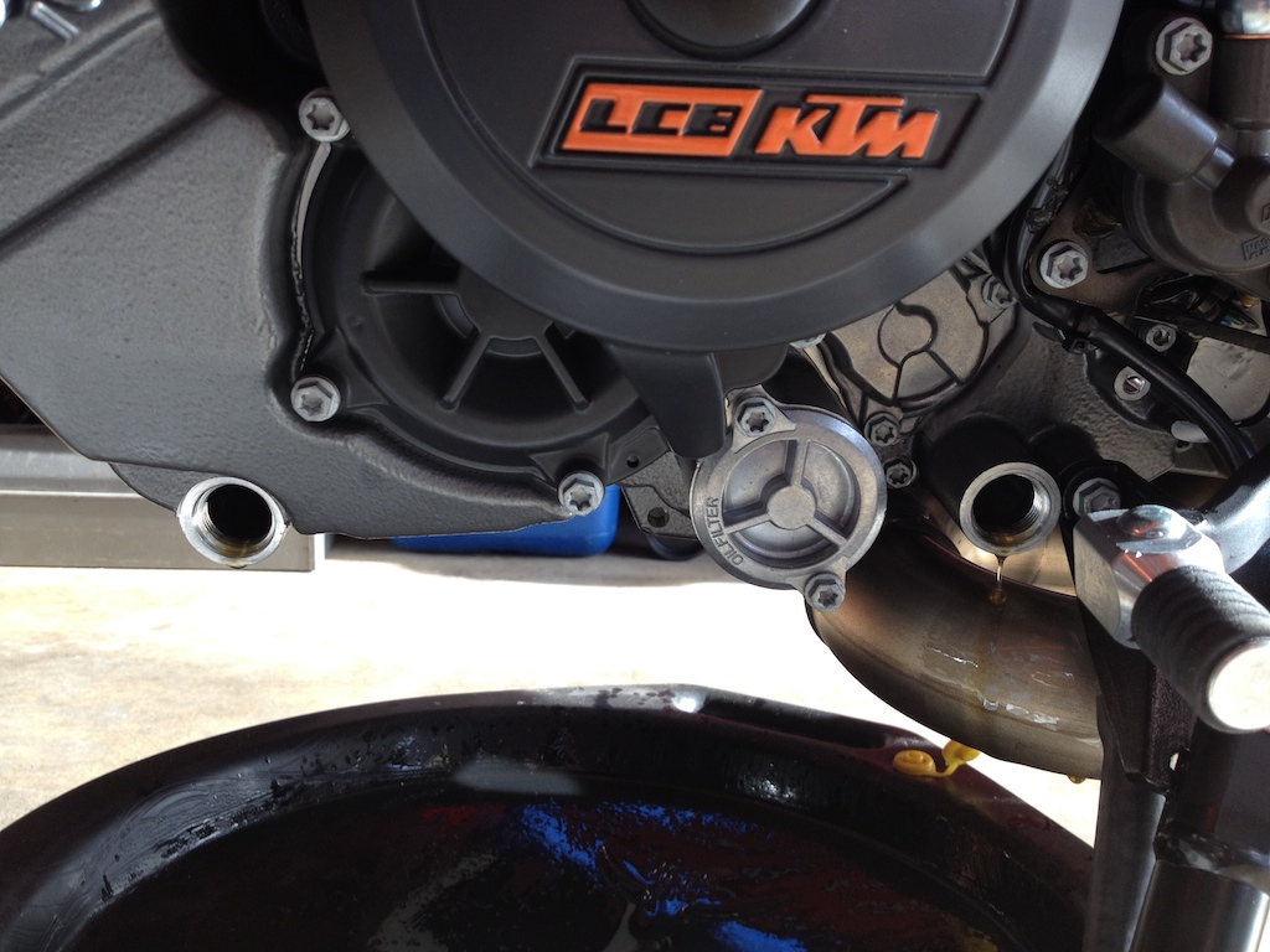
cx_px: 635
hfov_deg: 52.6
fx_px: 1284
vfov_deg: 40.7
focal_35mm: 35
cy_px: 476
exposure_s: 1/120
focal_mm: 4.28
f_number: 2.4
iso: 50
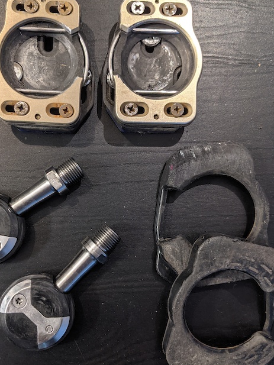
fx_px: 369
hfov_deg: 40.5
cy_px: 201
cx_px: 107
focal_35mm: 35
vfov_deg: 52.5
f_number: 1.73
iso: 318
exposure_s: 1/24
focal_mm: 4.38
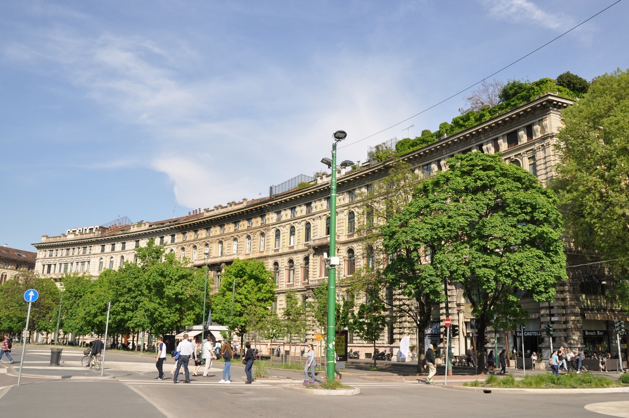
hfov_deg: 64.4
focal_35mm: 29
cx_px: 343
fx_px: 499
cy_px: 209
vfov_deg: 45.5
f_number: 9
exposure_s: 1/320
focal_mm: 17
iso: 200
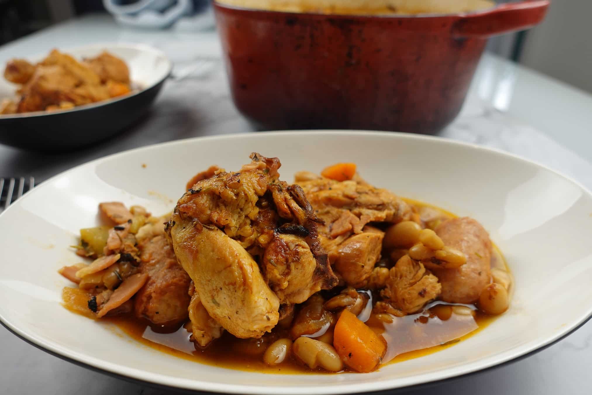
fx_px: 395
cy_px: 198
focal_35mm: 24
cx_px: 296
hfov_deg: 73.7
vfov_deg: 53.1
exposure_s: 1/80
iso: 125
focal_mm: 9.4
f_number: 2.8
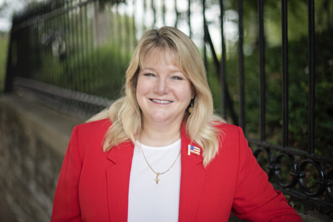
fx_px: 462
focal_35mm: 50
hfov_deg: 39.6
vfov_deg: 27.0
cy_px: 111
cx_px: 166
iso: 250
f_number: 1.4
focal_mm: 50
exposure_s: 1/2500
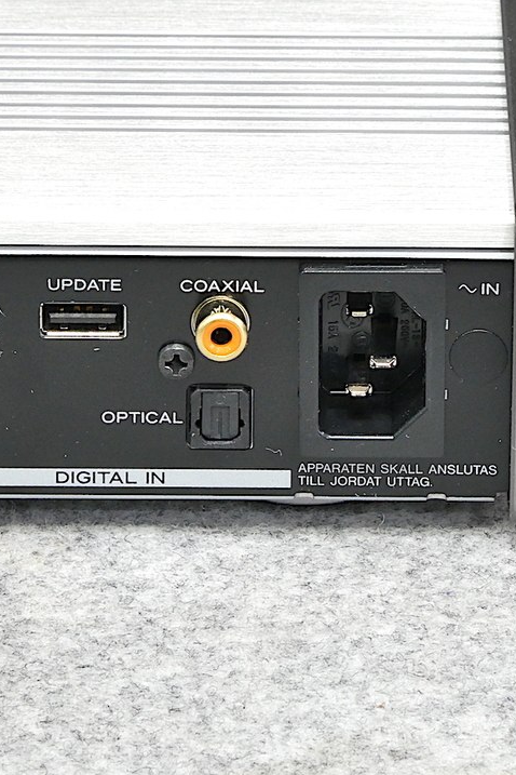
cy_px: 388
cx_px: 219
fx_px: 7481
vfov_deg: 5.9
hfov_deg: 4.0
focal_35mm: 348
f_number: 8
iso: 400
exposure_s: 1/5
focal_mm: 44.8
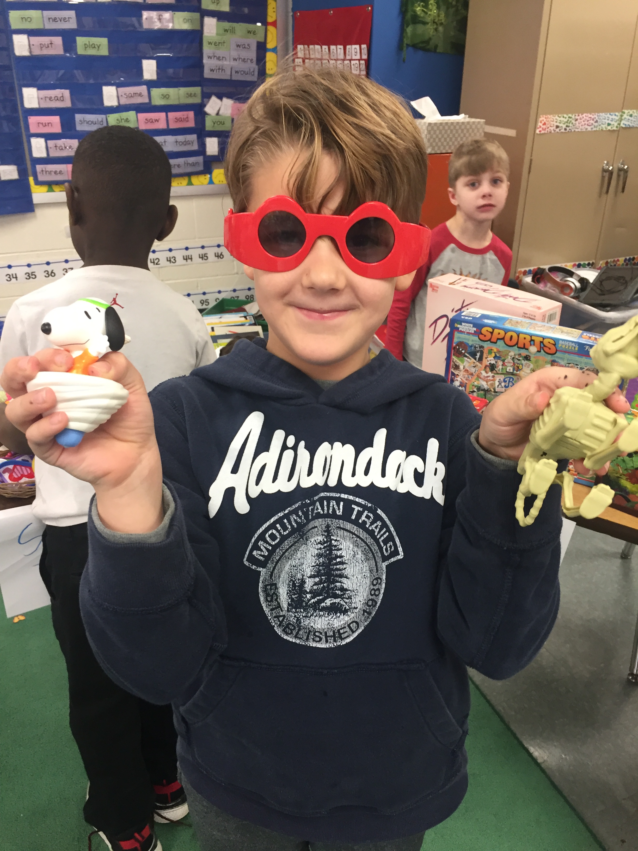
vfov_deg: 61.7
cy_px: 426
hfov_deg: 48.2
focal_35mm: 29
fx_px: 713
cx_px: 319
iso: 100
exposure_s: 1/30
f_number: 2.2
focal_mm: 4.15
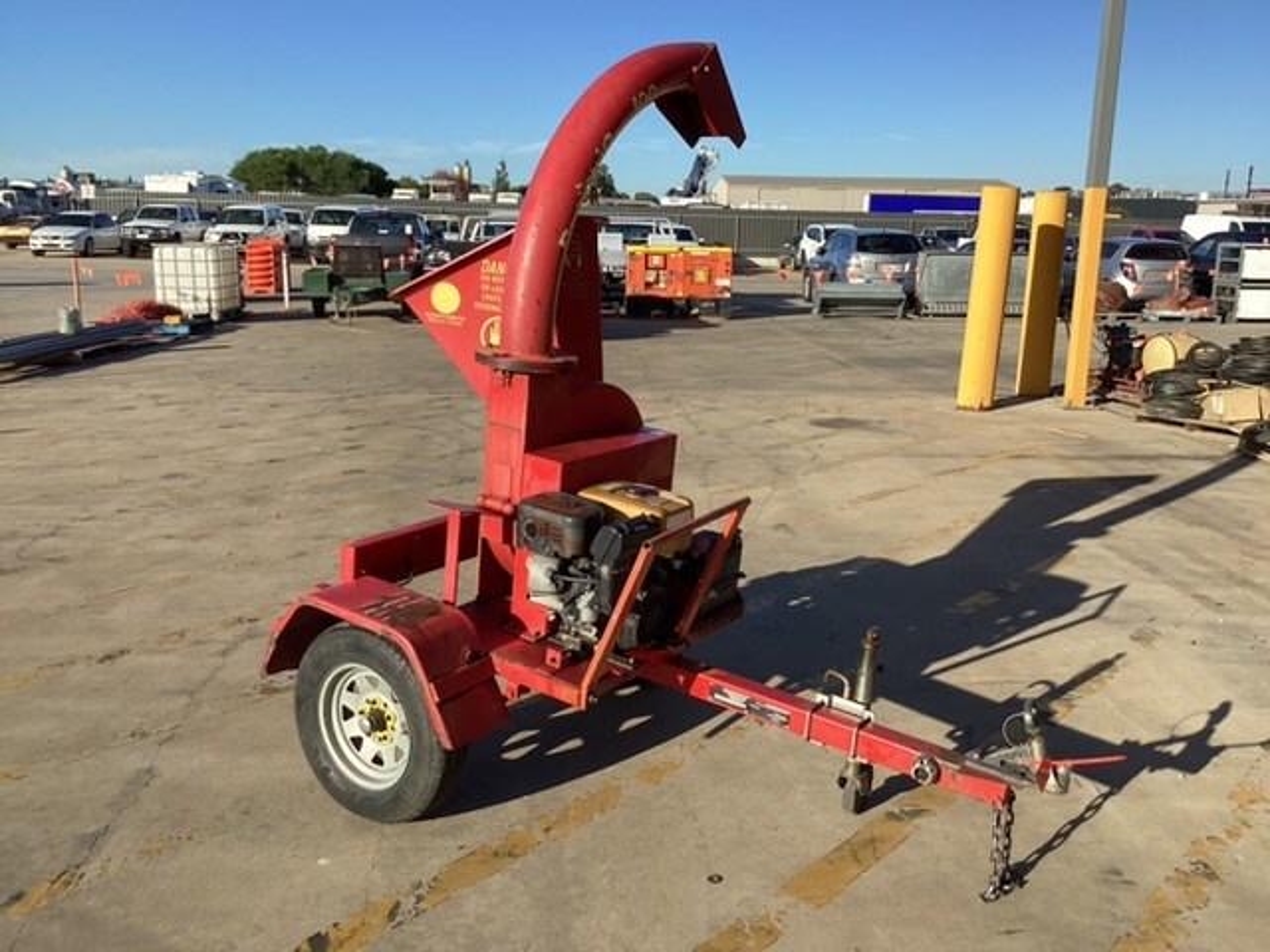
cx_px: 635
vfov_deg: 45.4
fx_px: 1137
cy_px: 476
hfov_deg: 58.4
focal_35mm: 31
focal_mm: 3.3
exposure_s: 1/1116
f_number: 2.4
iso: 25
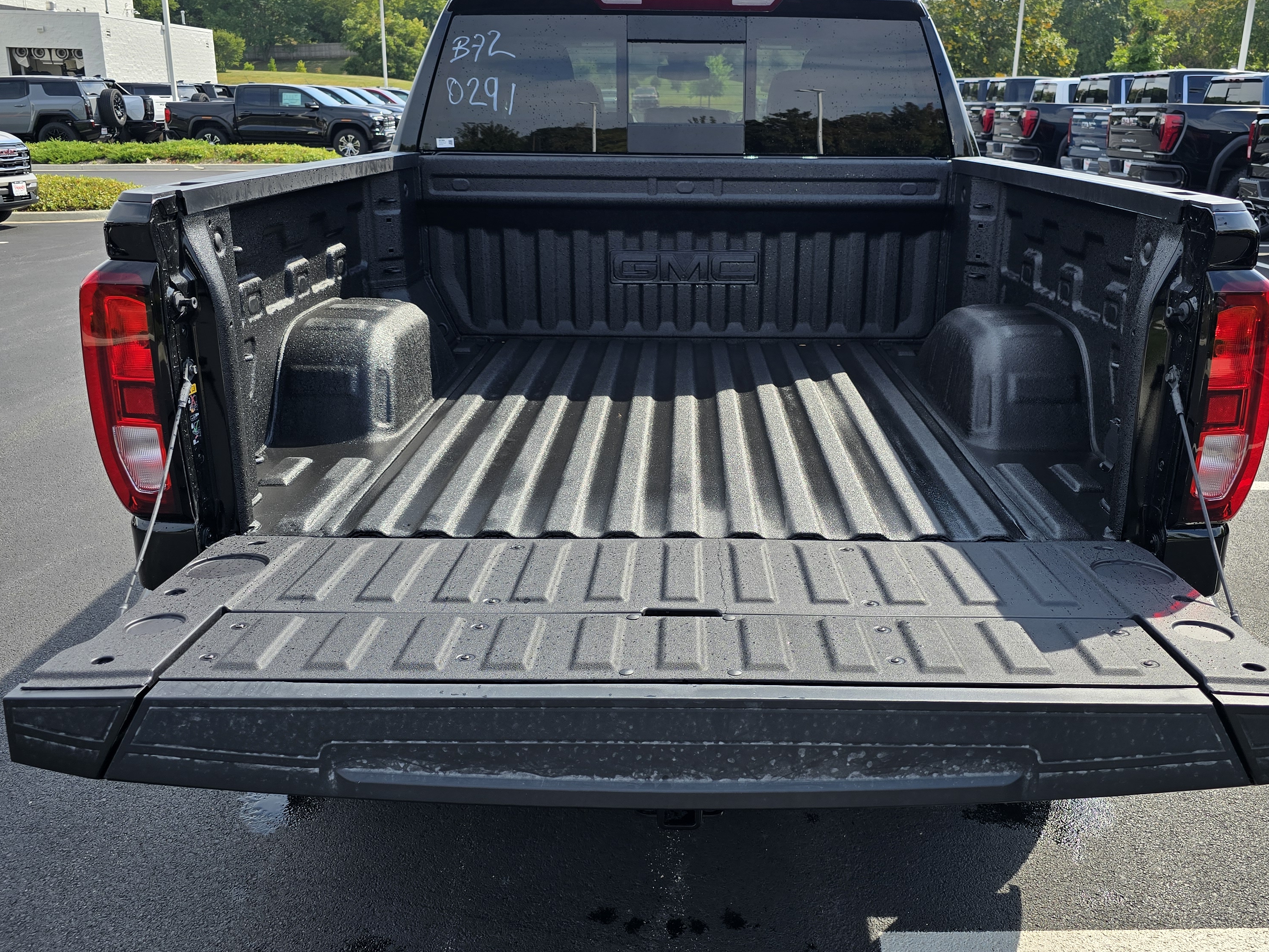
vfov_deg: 45.4
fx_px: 1136
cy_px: 447
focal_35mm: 31
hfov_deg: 58.3
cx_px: 687
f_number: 1.7
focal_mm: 6.3
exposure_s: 1/732
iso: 12
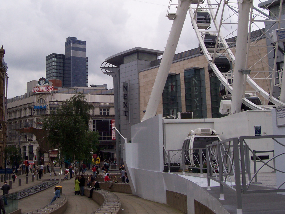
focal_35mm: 51
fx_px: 420
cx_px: 112
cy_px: 57
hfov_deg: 37.3
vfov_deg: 28.2
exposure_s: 1/641
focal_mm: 5.6
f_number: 5.1
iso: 80
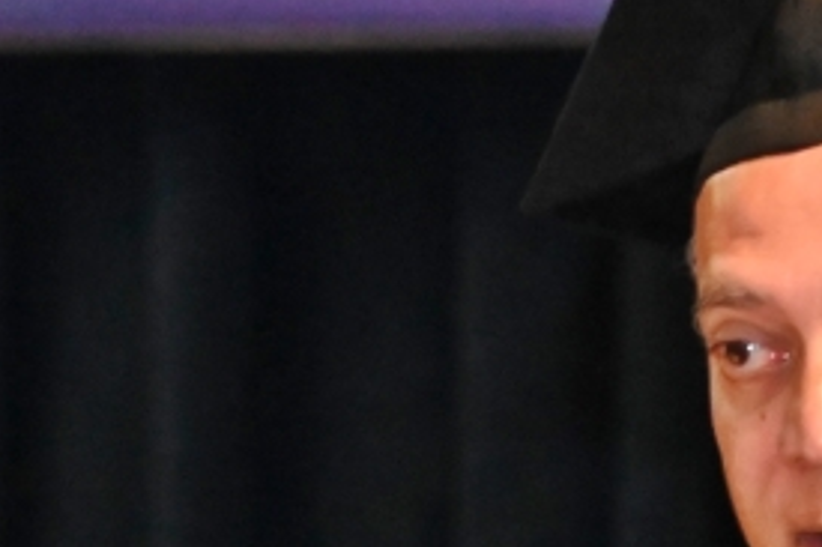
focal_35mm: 931
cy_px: 677
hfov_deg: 2.2
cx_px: 900
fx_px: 21244
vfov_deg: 1.5
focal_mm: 250
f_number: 8
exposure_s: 1/200
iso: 10000
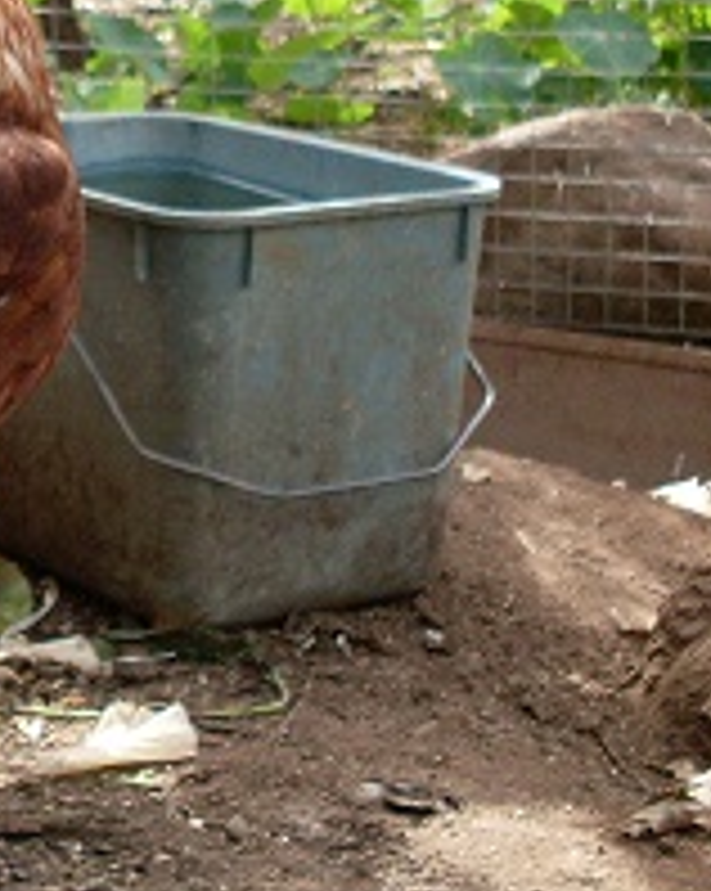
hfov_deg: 15.1
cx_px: -279
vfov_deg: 19.7
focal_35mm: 96
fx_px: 2529
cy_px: 122
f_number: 2.8
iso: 80
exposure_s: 1/350
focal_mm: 6.3
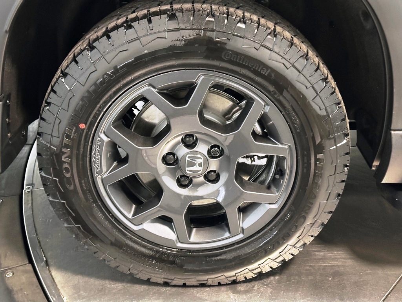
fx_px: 557
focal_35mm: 48
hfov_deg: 39.7
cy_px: 151
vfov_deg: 30.3
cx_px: 201
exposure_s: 1/20
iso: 640
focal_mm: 6.86
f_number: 1.78
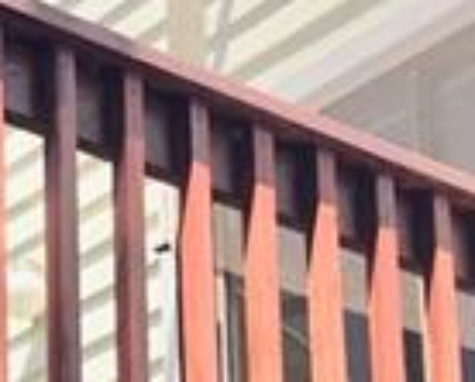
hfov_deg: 11.7
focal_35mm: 157
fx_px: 2212
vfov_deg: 9.5
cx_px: -227
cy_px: 602
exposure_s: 1/487
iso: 25
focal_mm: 4.15
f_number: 2.2
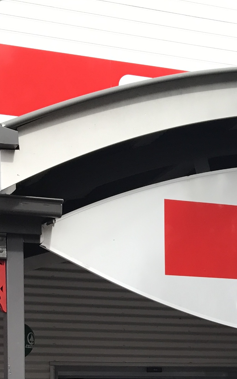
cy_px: 406
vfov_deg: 21.7
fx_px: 940
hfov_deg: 14.3
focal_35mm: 91
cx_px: 179
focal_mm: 3.99
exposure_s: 1/499
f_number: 1.8
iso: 20
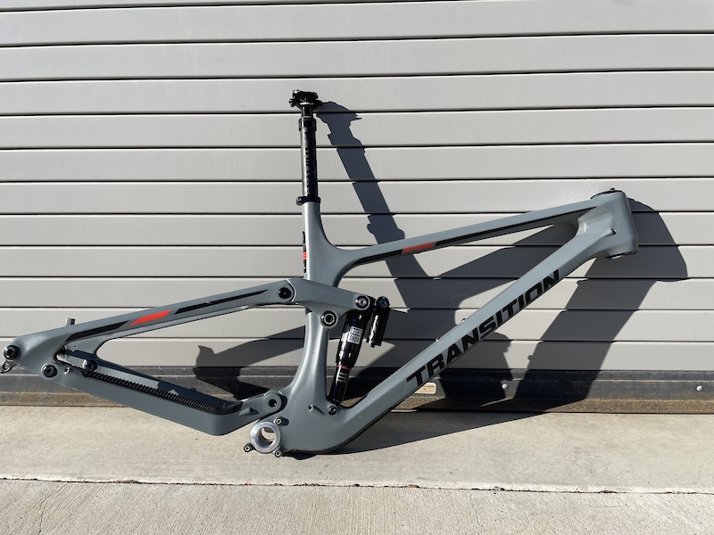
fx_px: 536
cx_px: 357
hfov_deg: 67.3
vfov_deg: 53.1
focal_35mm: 26
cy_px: 268
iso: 32
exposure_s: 1/2506
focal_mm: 4.2
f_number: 1.6
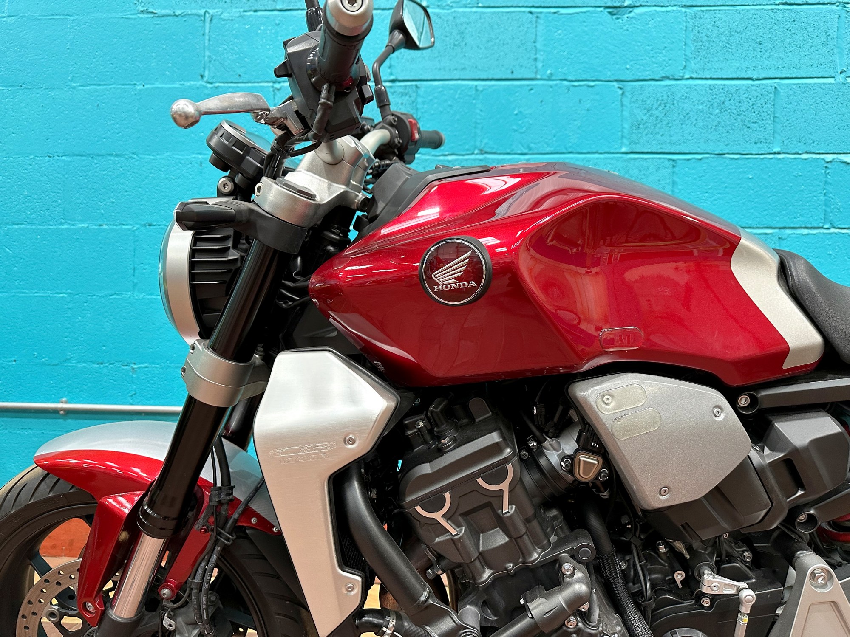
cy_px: 318
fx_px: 589
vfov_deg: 56.8
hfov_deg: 71.6
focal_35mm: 24
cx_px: 425
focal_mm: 6.86
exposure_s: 1/50
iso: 250
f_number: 1.78
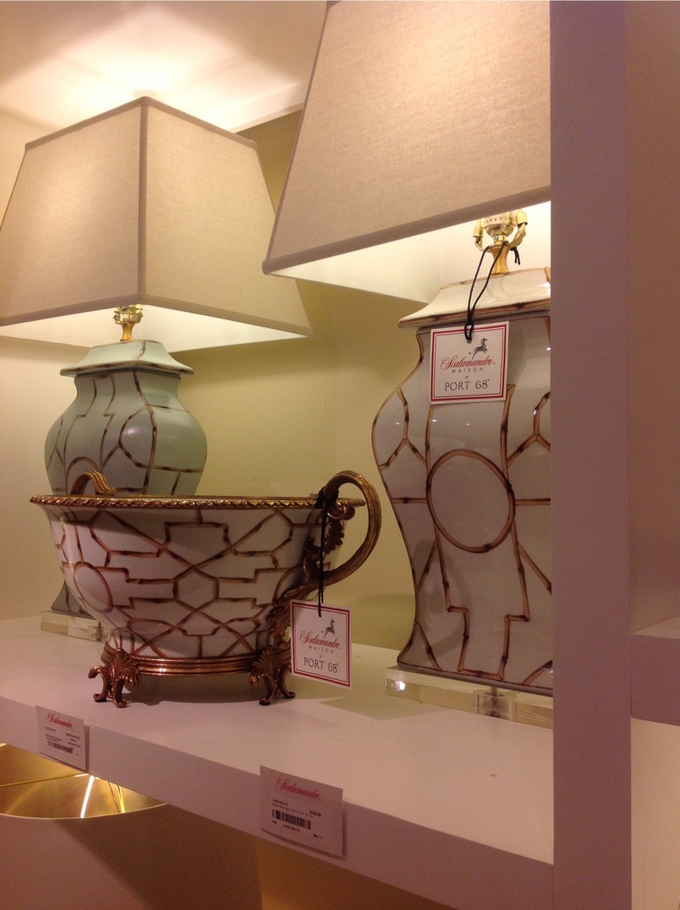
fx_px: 919
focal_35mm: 35
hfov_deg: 40.6
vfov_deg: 52.7
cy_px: 455
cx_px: 340
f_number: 2.4
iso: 64
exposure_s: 1/120
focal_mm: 4.28
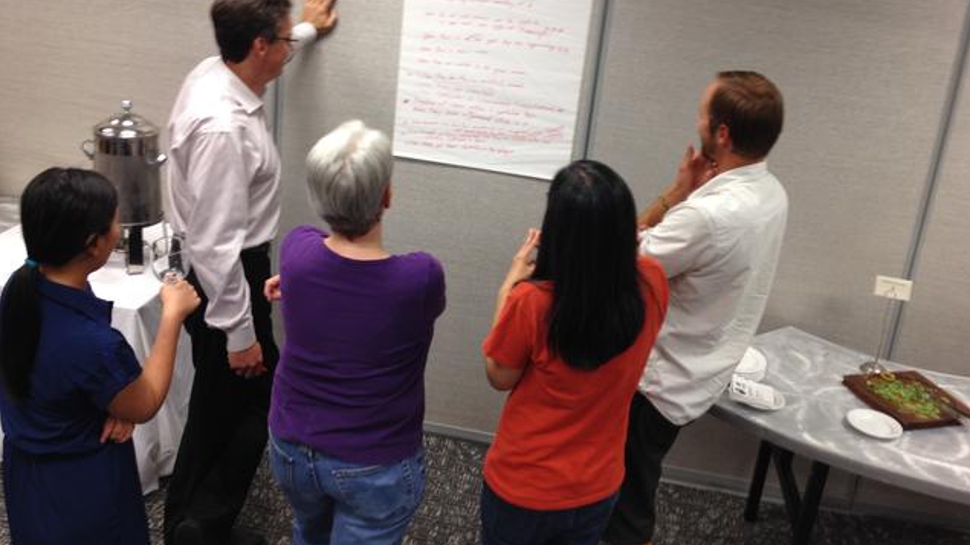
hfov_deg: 51.6
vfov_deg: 30.2
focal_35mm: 39
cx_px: 495
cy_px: 179
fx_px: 1003
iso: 50
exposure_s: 1/20
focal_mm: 4.28
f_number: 2.4
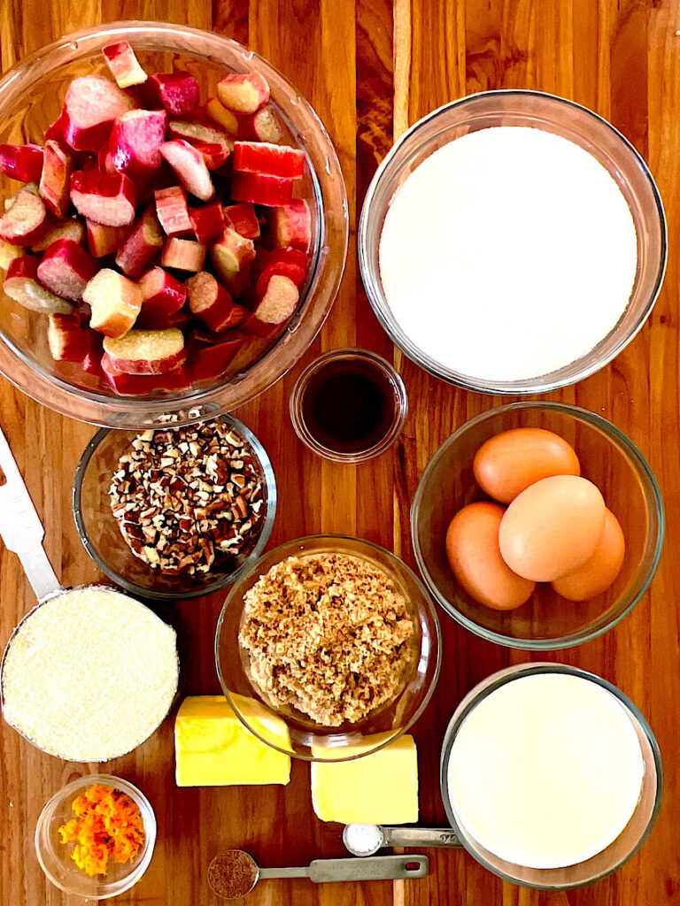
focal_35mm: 27
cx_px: 340
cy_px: 453
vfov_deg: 65.3
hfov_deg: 51.4
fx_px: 707
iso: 200
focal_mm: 1.57
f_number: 1.8
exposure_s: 1/24
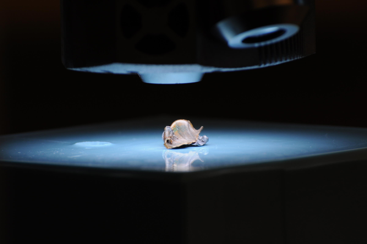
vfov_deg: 3.0
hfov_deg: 4.6
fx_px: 4582
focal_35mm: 450
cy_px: 122
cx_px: 184
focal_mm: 300
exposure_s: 1/160
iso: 320
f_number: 11
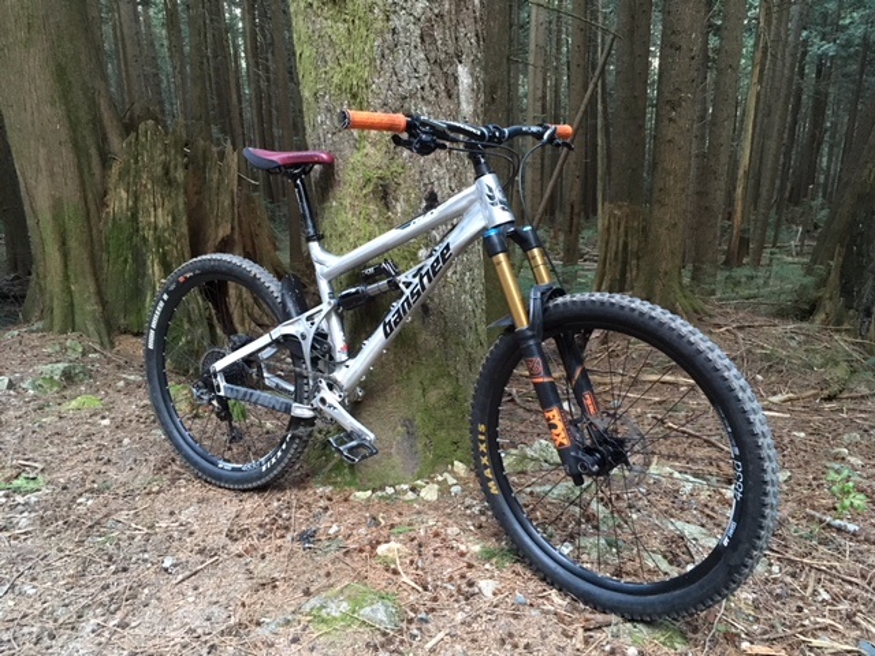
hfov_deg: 61.7
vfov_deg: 48.2
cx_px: 438
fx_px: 733
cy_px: 328
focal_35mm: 29
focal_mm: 4.15
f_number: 2.2
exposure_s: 1/15
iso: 250
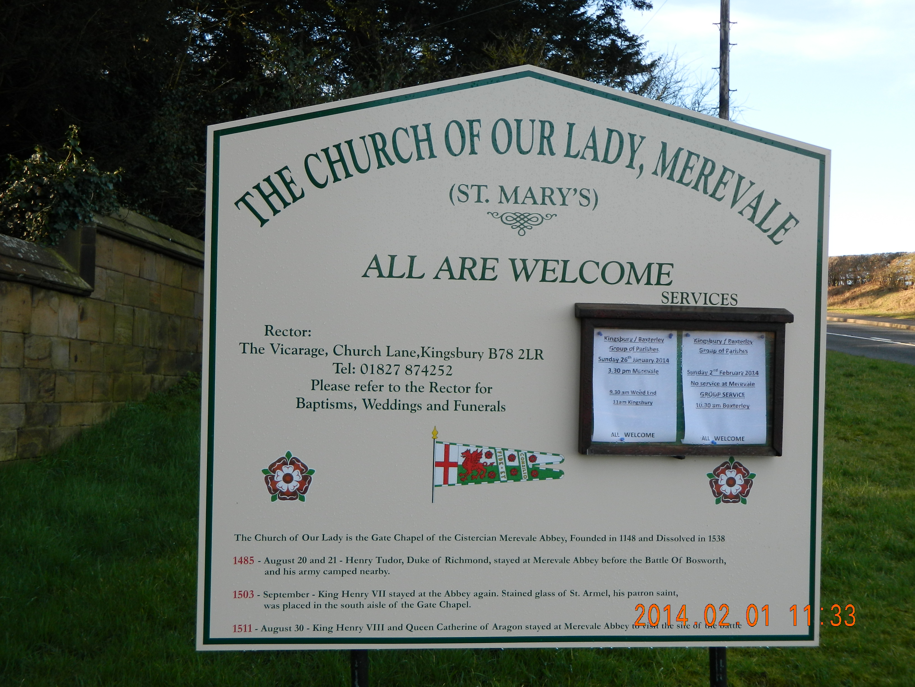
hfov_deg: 40.4
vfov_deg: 30.9
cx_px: 458
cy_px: 344
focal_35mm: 47
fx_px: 1242
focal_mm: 8.4
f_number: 3.6
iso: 80
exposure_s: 1/200
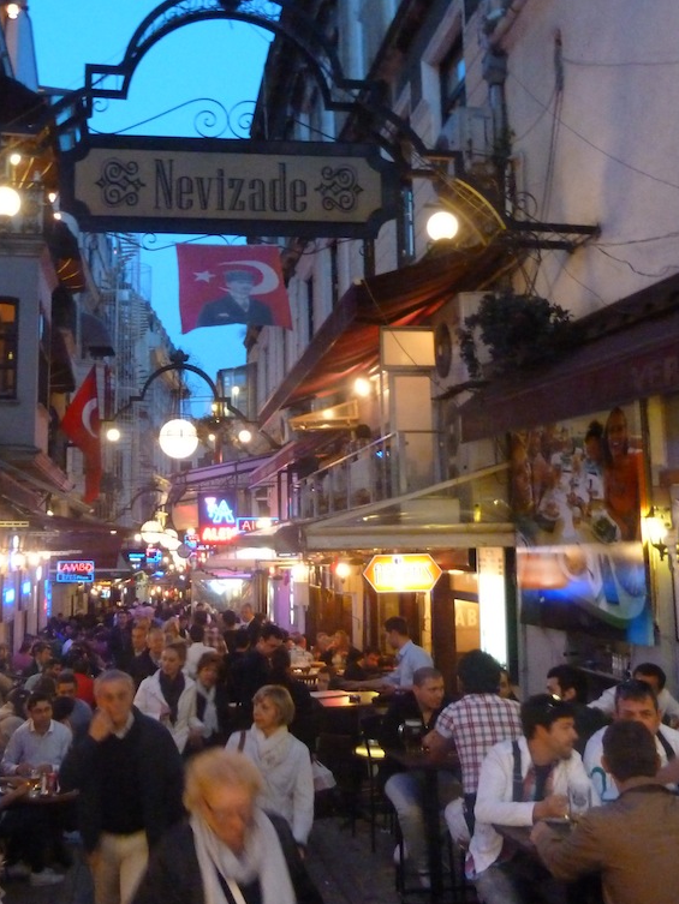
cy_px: 460
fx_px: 889
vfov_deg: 53.9
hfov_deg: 41.1
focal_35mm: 34
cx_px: 208
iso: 800
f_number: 3.3
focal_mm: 4.1
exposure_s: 1/13
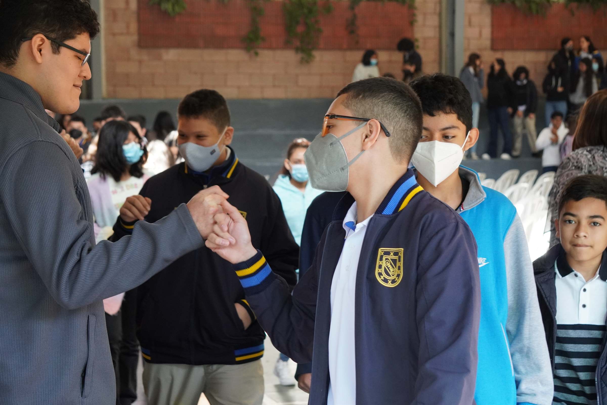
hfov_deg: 24.6
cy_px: 202
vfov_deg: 16.6
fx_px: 1391
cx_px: 304
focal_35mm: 82
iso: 1600
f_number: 5.6
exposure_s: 1/200
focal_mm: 55
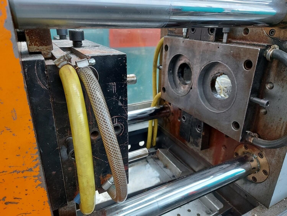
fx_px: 199
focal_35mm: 24
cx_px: 144
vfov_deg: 56.8
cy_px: 108
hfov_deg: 71.6
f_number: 1.8
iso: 250
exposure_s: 1/33
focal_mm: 5.23
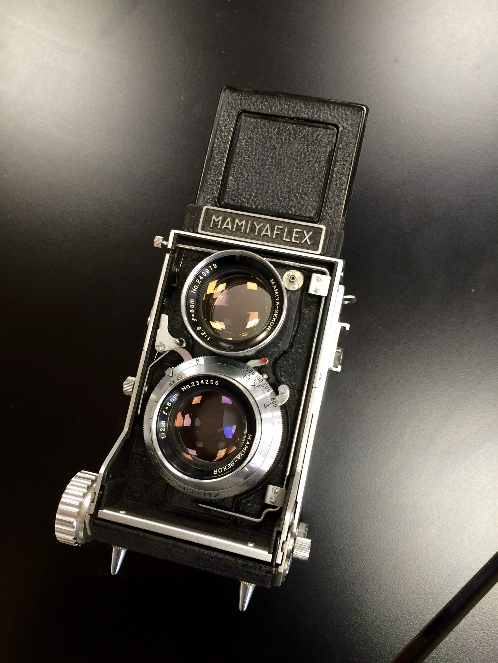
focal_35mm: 29
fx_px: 556
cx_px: 249
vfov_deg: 61.7
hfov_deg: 48.2
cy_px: 332
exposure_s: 1/33
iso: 125
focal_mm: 4.15
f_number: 2.2
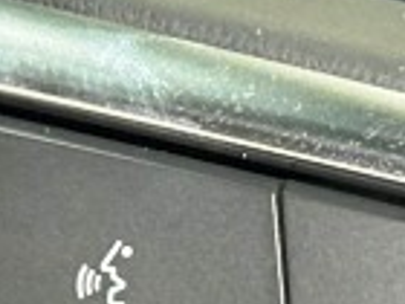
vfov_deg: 4.2
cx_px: 318
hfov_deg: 5.6
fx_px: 4118
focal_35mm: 352
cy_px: 420
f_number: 1.78
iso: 500
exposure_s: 1/40
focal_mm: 6.86
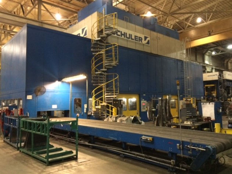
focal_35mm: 29
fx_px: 194
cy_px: 87
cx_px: 116
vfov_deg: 48.2
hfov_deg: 61.7
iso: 320
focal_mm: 4.15
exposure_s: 1/15
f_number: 2.2
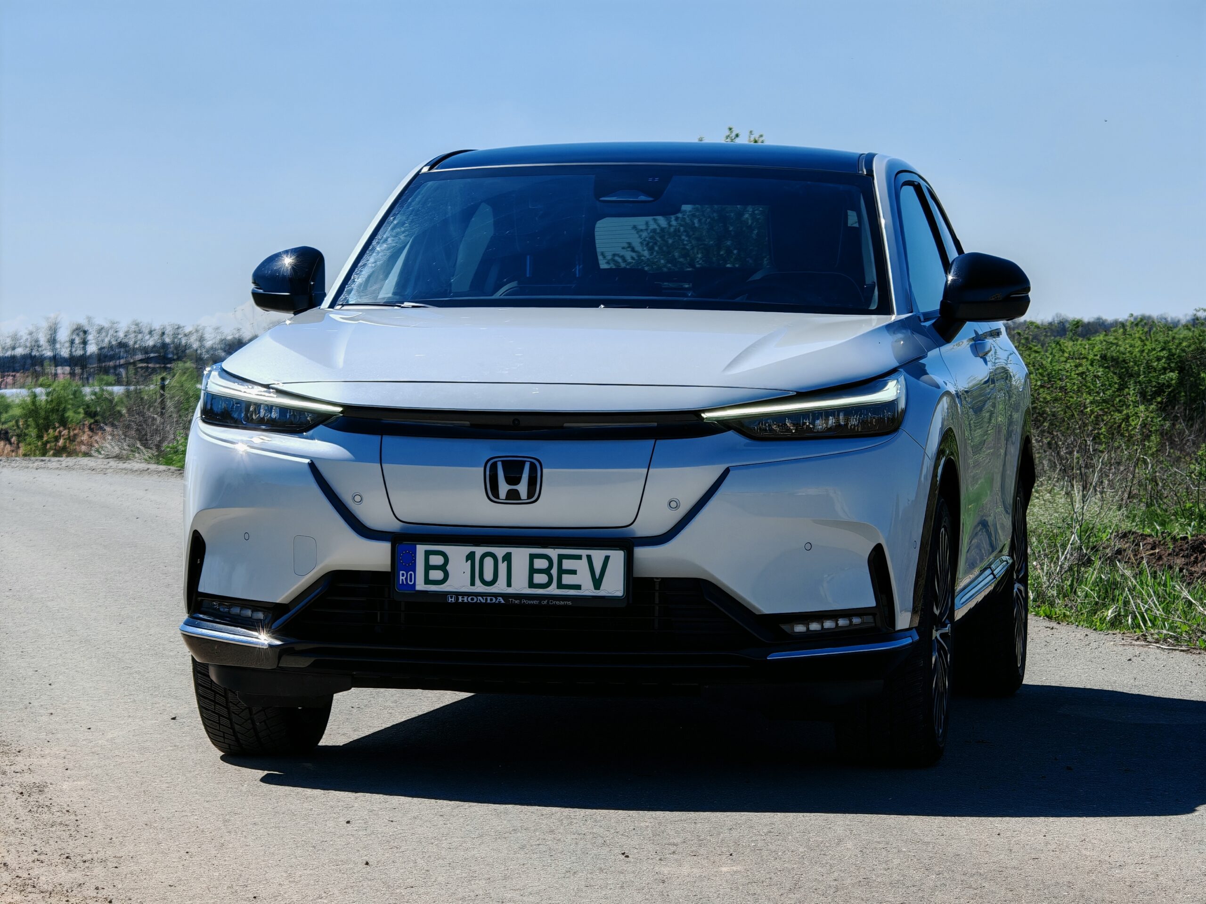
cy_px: 452
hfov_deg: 14.6
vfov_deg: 11.0
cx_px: 603
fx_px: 4703
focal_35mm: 135
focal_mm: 15.38
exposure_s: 1/750
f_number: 2.6
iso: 100
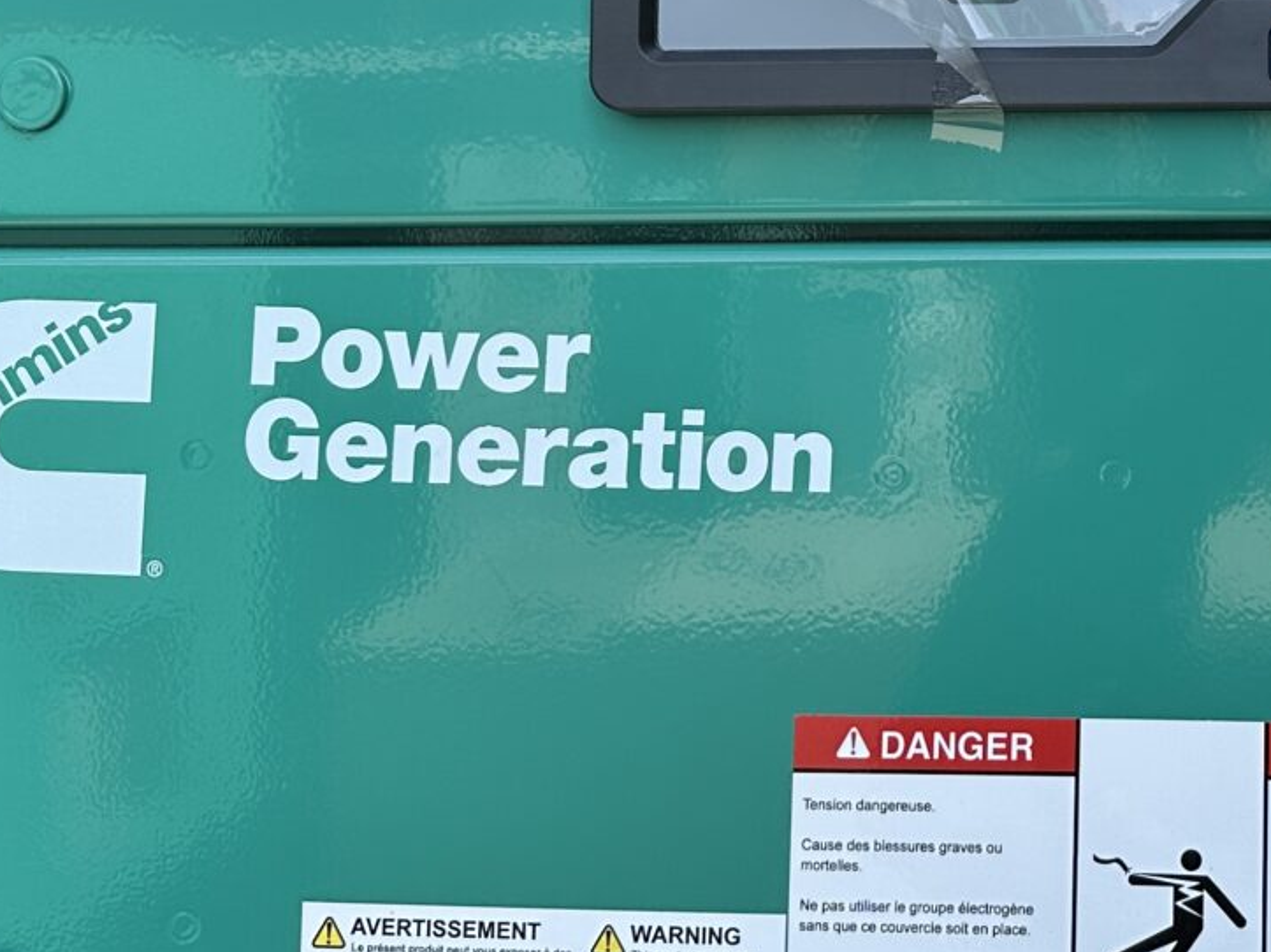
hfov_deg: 26.9
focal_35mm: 68
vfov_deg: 20.9
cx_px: 1297
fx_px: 2496
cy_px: 4
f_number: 1.78
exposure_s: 1/1339
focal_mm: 6.86
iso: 80
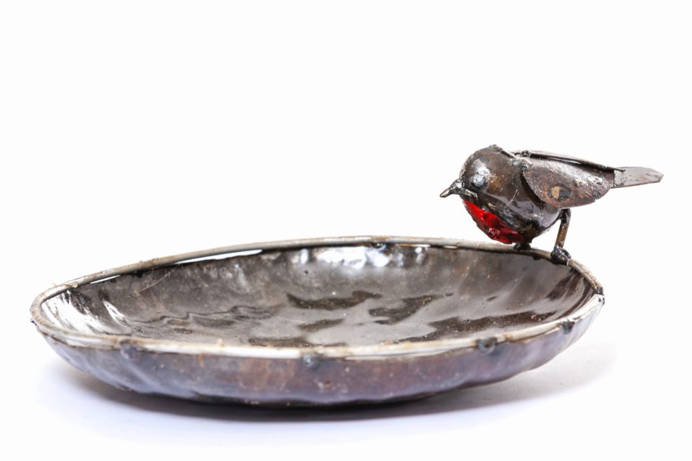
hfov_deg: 9.6
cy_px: 216
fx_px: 4132
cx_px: 345
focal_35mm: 215
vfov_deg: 6.4
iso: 100
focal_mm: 200
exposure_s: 1/125
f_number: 9
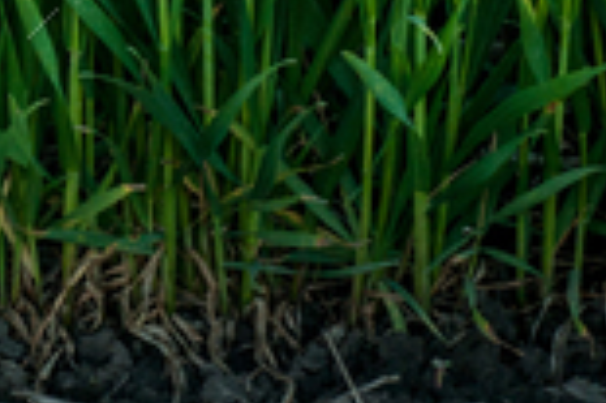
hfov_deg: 8.9
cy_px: -186
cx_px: -172
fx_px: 3834
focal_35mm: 228
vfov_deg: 6.0
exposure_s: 1/320
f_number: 8
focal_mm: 60
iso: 200
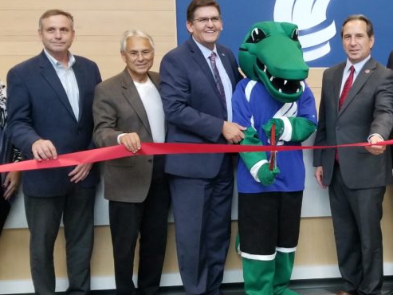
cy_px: 143
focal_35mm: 58
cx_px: 339
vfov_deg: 25.2
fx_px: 659
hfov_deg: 31.9
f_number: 1.7
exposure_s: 1/60
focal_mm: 4.25
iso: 320
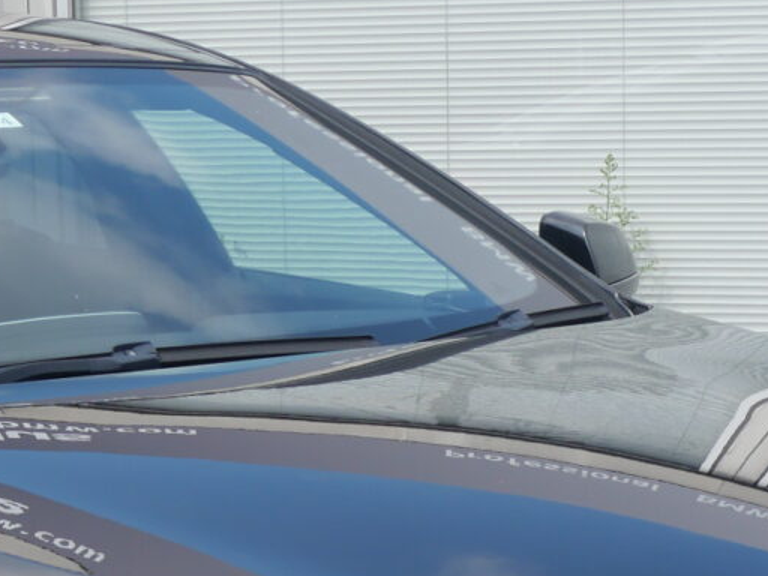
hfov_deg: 13.7
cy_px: 891
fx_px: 3195
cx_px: 318
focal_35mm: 144
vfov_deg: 10.0
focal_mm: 18
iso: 200
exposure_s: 1/320
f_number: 7.1
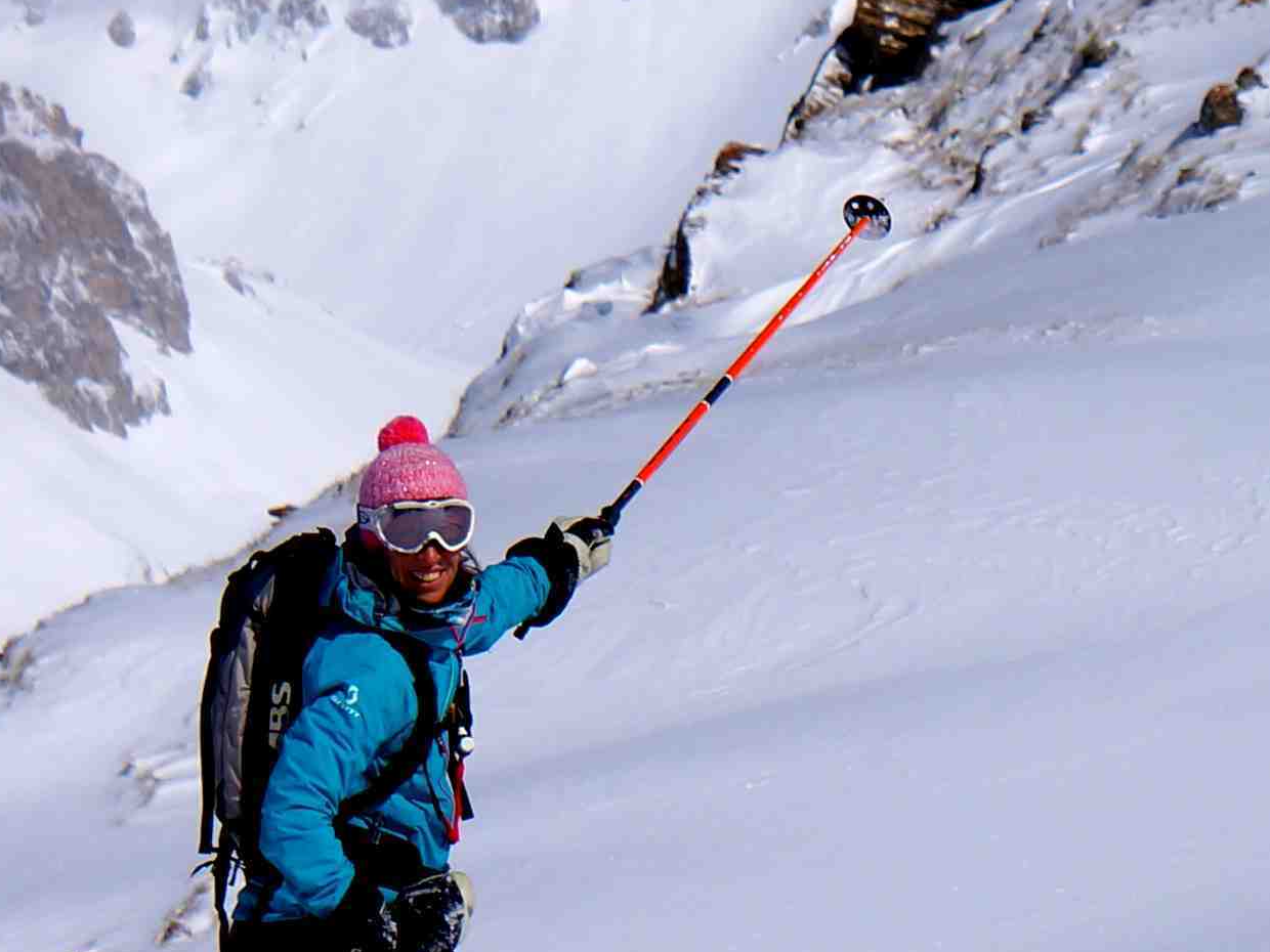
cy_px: 336
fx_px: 11517
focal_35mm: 314
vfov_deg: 4.7
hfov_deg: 6.3
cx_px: 1523
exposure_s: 1/2500
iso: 100
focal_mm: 55
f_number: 7.1
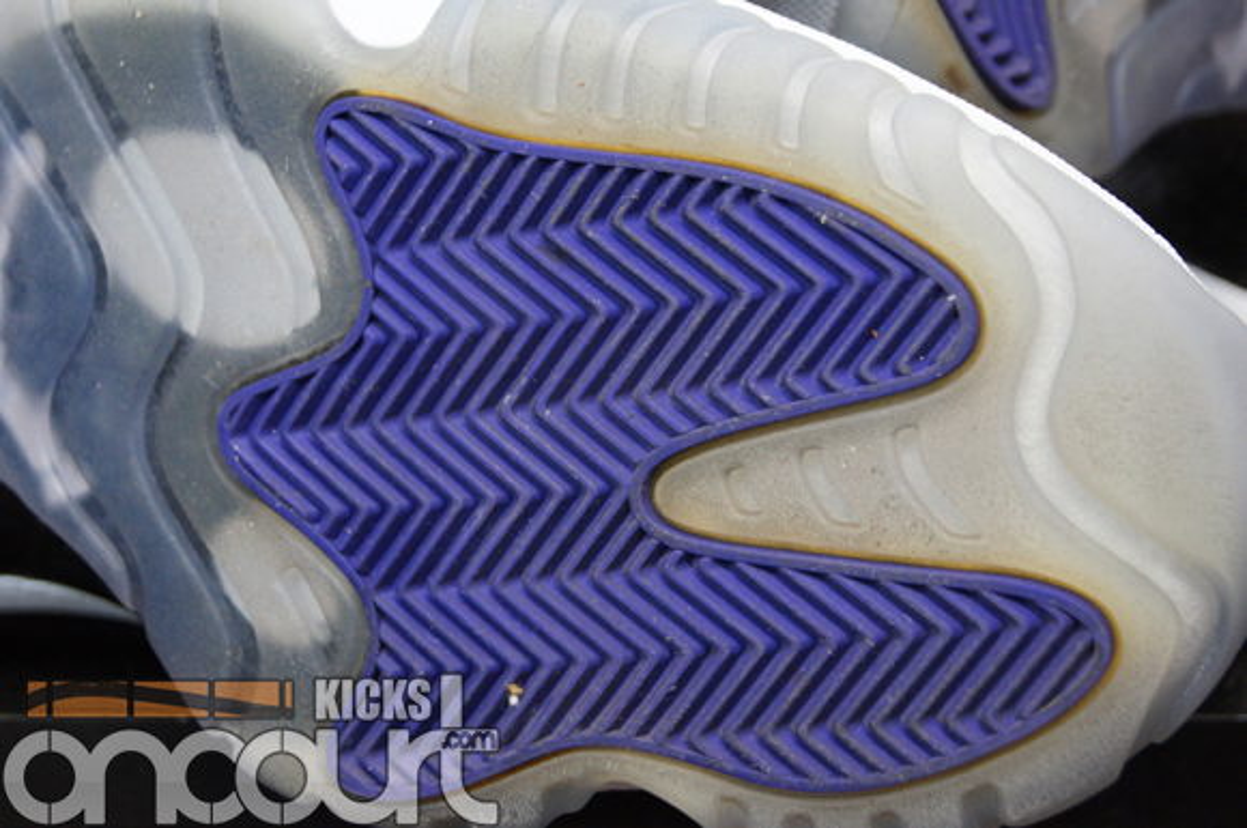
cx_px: 624
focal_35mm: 75
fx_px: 2594
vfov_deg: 18.1
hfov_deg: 27.0
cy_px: 414
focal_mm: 50
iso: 1600
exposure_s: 1/30
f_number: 5.6
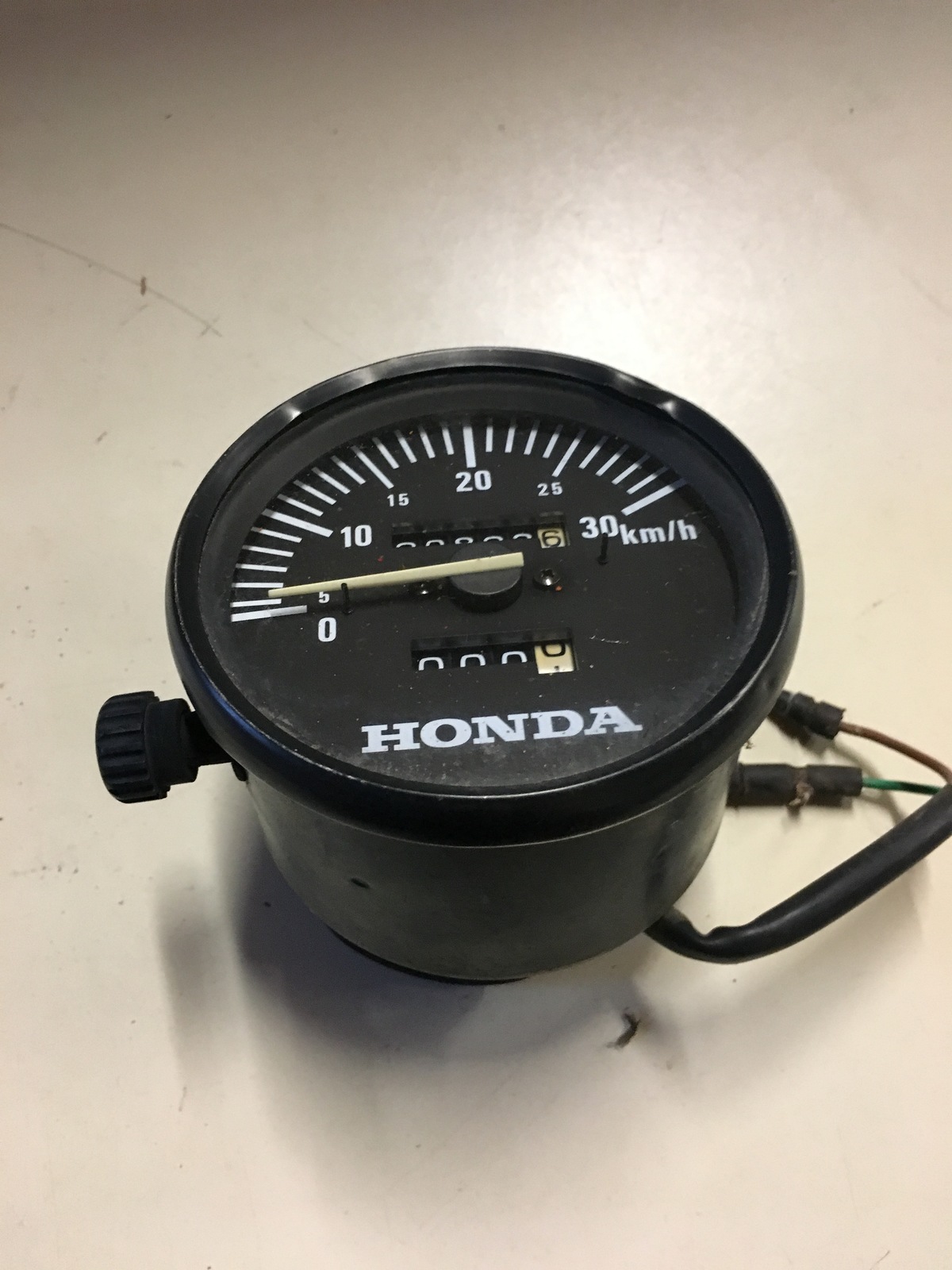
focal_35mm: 29
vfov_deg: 61.7
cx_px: 476
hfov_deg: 48.2
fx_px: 1063
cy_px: 635
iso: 250
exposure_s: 1/25
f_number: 2.2
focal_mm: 4.15
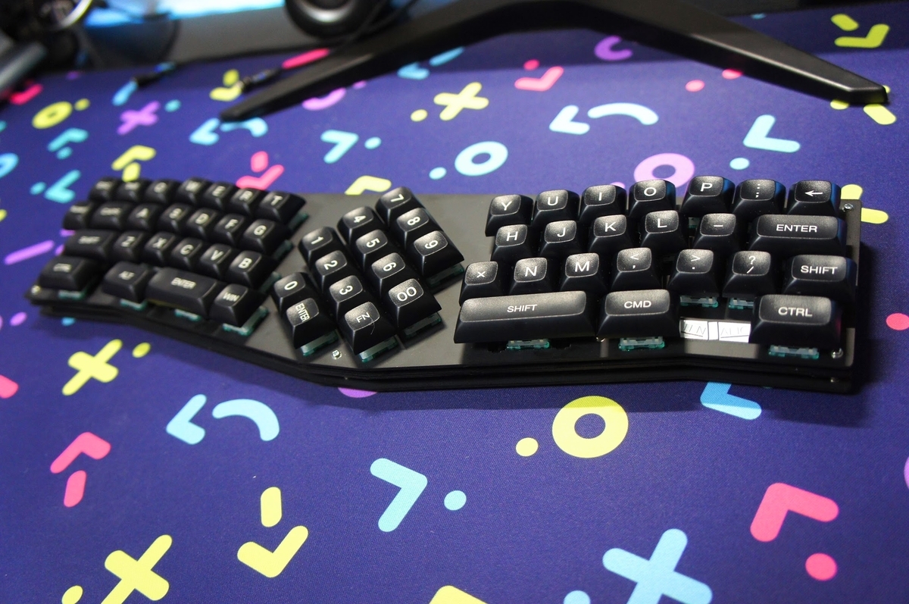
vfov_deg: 39.9
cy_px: 302
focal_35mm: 33
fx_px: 832
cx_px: 454
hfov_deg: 57.3
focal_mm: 22
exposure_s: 1/40
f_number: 4
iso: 800
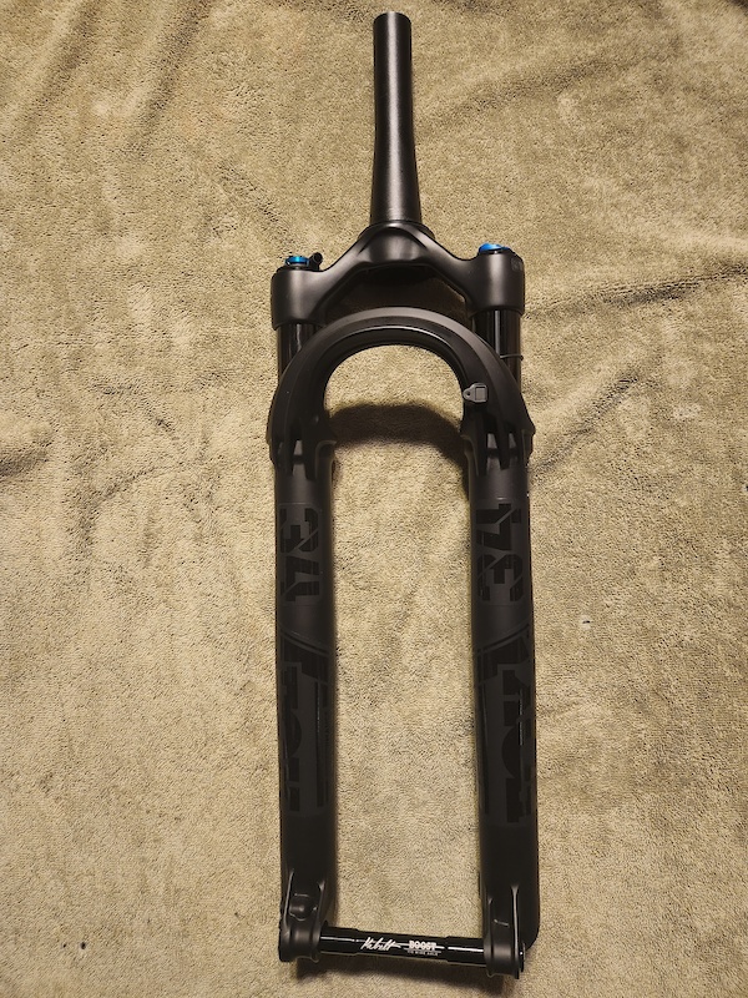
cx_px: 374
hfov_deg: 58.9
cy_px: 499
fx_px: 663
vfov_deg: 73.9
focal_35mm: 23
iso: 500
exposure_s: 1/30
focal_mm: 5.4
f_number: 1.8
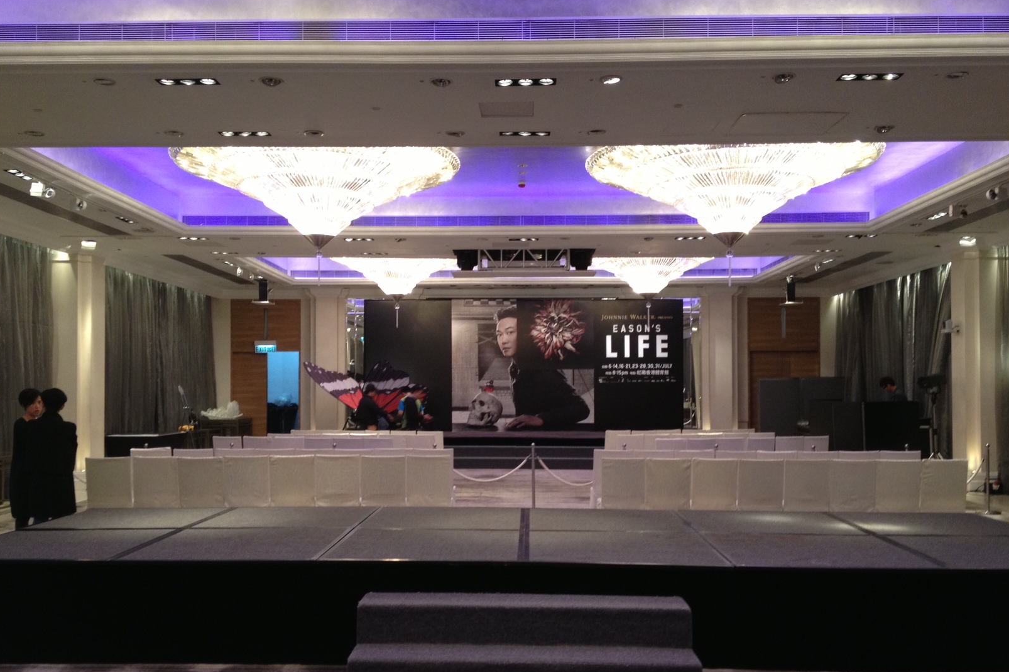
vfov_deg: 35.9
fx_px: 1037
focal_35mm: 37
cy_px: 376
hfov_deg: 51.9
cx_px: 504
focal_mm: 4.28
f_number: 2.4
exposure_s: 1/20
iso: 100
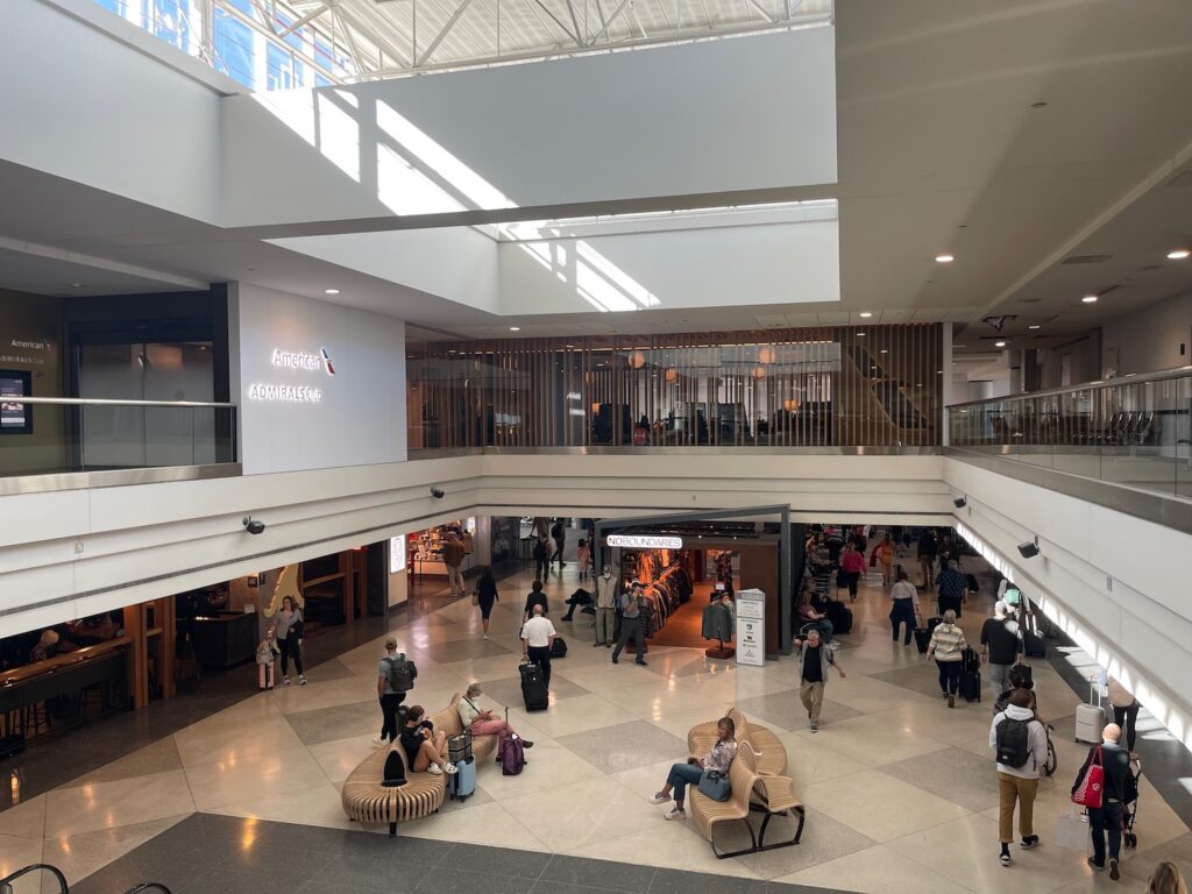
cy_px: 447
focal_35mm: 26
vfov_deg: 53.1
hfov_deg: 67.3
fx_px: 895
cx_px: 596
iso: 40
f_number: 1.6
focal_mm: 5.1
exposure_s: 1/120
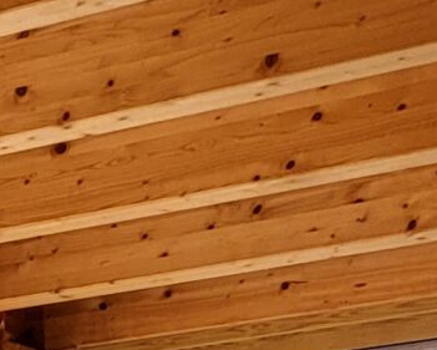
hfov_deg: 8.9
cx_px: -766
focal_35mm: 185
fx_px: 2393
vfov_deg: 7.2
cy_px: 1116
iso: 50
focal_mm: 4.25
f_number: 1.8
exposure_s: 1/457
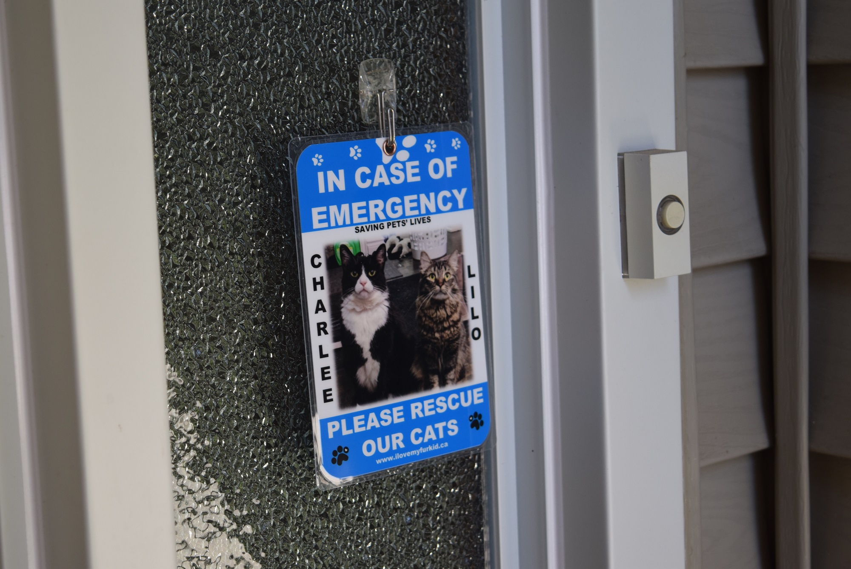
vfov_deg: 19.0
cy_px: 284
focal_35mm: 72
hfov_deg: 28.1
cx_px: 426
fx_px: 1703
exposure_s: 1/160
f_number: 6.3
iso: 400
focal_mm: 48
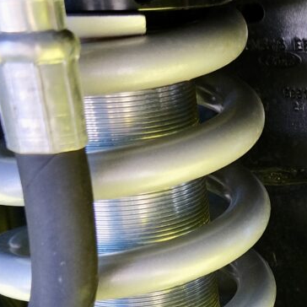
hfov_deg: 18.4
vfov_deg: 18.5
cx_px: 425
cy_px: 420
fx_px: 863
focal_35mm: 86
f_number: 3.5
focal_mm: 15.6
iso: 400
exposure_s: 1/42
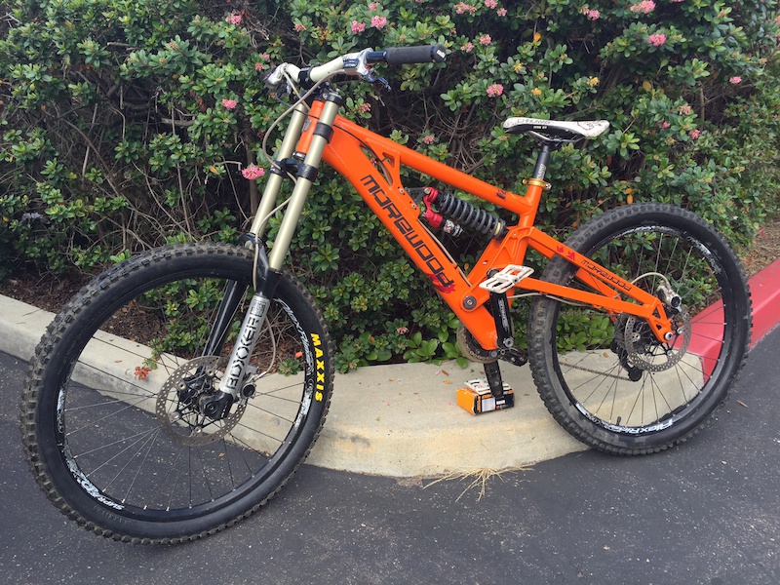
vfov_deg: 48.2
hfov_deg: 61.7
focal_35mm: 29
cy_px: 292
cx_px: 390
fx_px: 653
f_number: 2.2
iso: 32
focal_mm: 4.15
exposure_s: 1/329
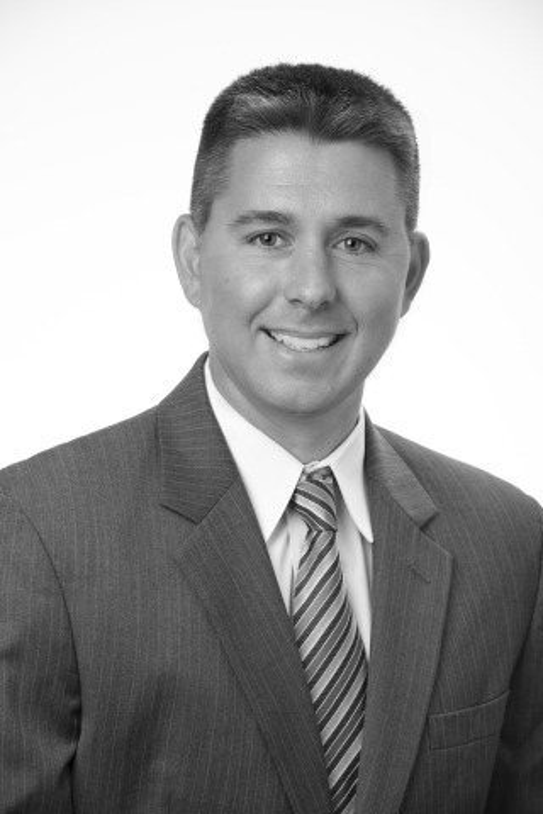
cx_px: 272
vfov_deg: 10.3
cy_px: 407
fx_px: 4525
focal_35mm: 200
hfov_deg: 6.9
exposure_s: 1/160
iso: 50
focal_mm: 200
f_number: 10
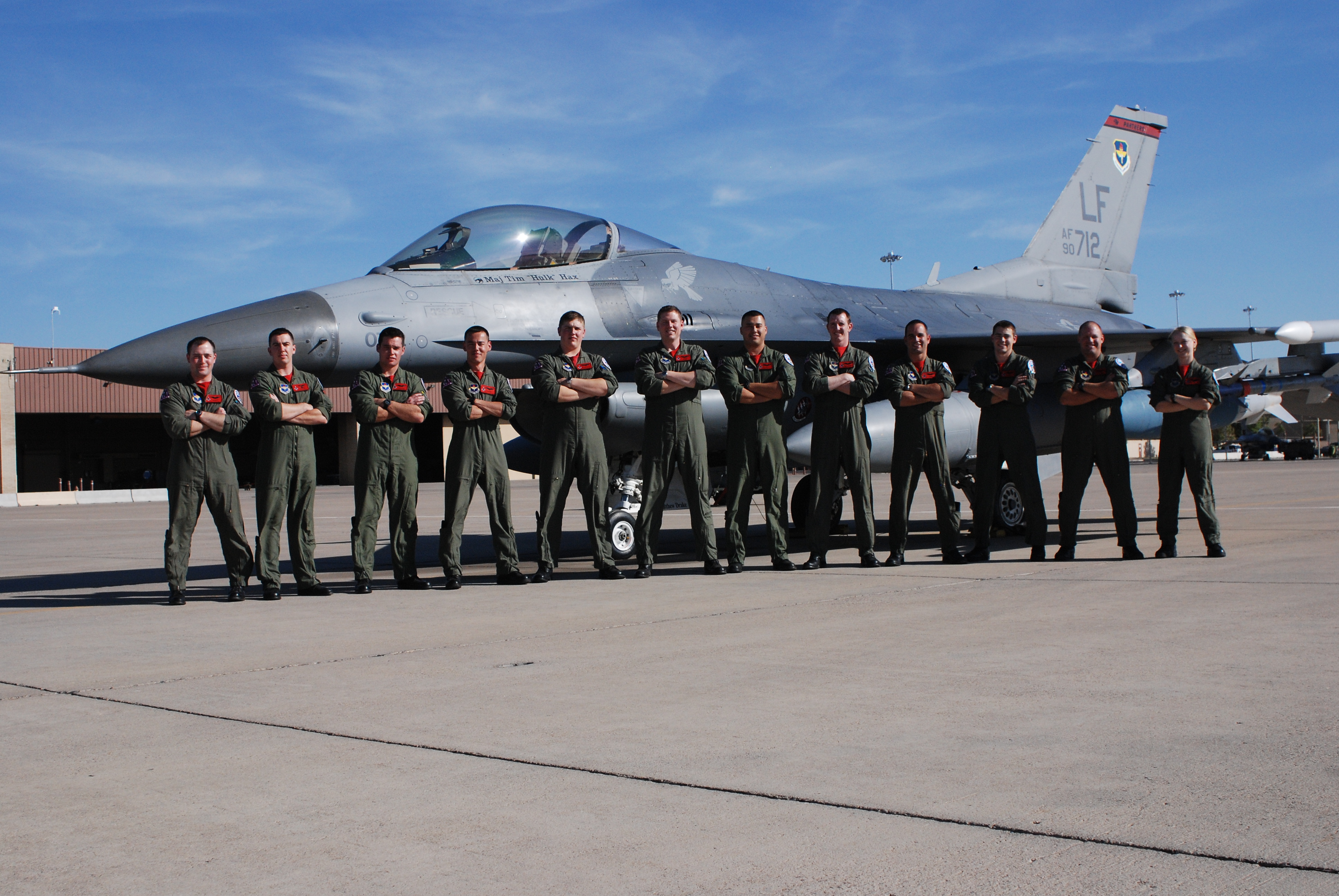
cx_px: 670
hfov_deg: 46.3
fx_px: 1564
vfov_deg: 32.0
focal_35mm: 42
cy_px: 448
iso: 400
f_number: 7.1
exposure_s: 1/1600
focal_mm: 28
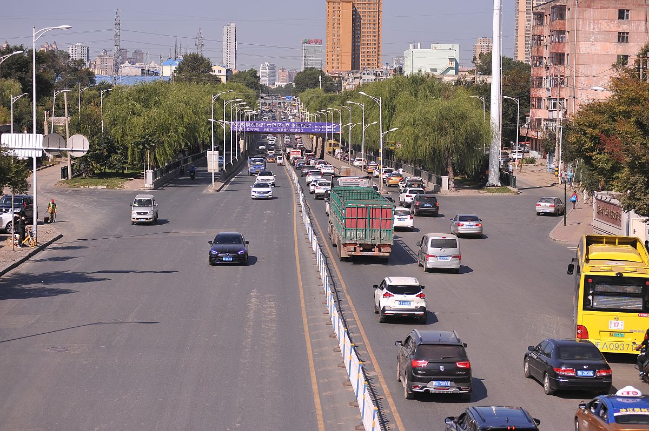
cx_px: 324
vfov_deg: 15.9
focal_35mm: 86
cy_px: 216
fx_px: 1549
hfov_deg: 23.7
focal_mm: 86
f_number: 3.5
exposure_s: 1/5000
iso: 250
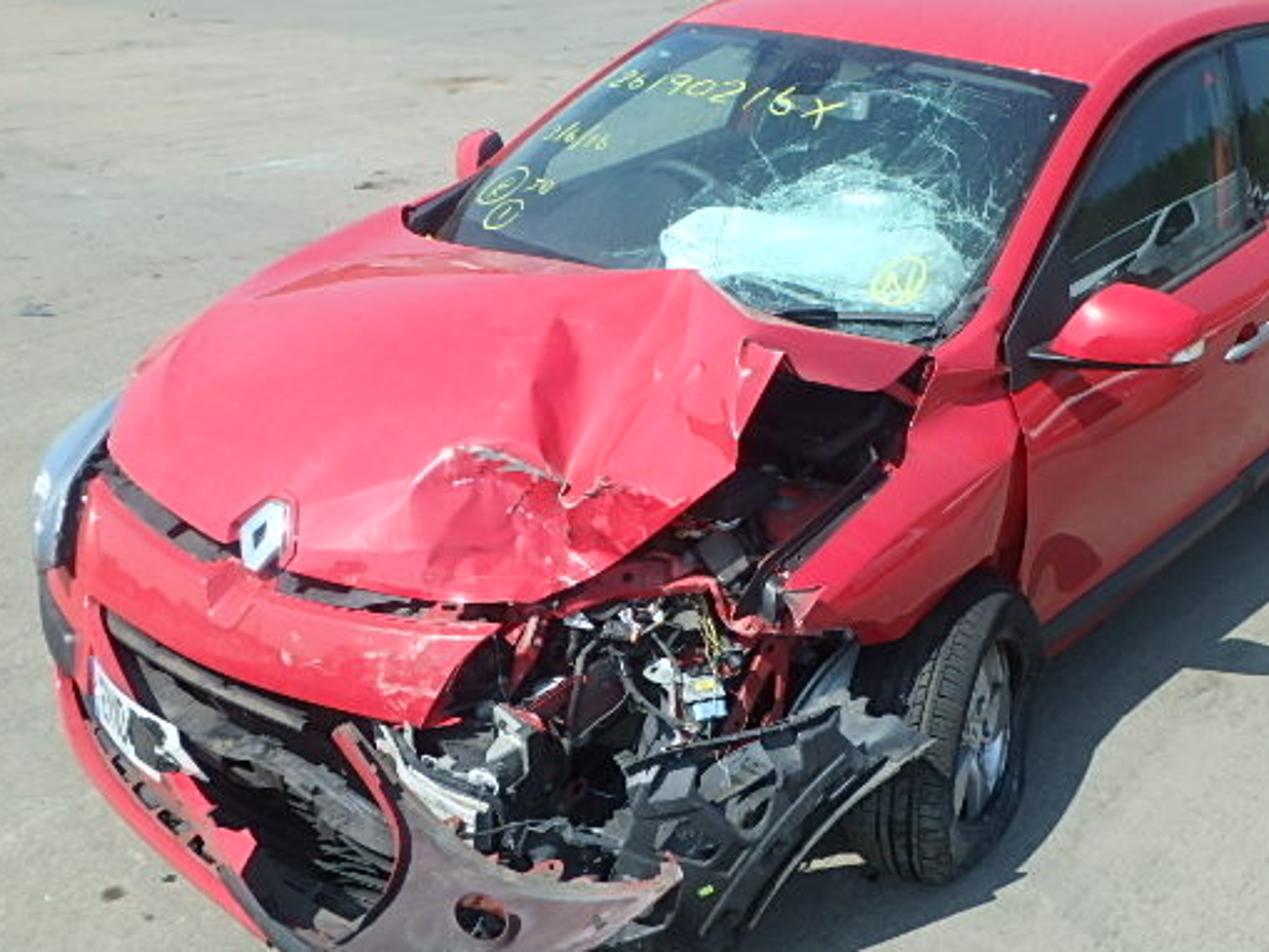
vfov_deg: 36.8
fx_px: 1430
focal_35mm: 39
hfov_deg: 47.6
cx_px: 743
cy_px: 516
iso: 125
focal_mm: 5.6
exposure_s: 1/500
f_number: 4.7
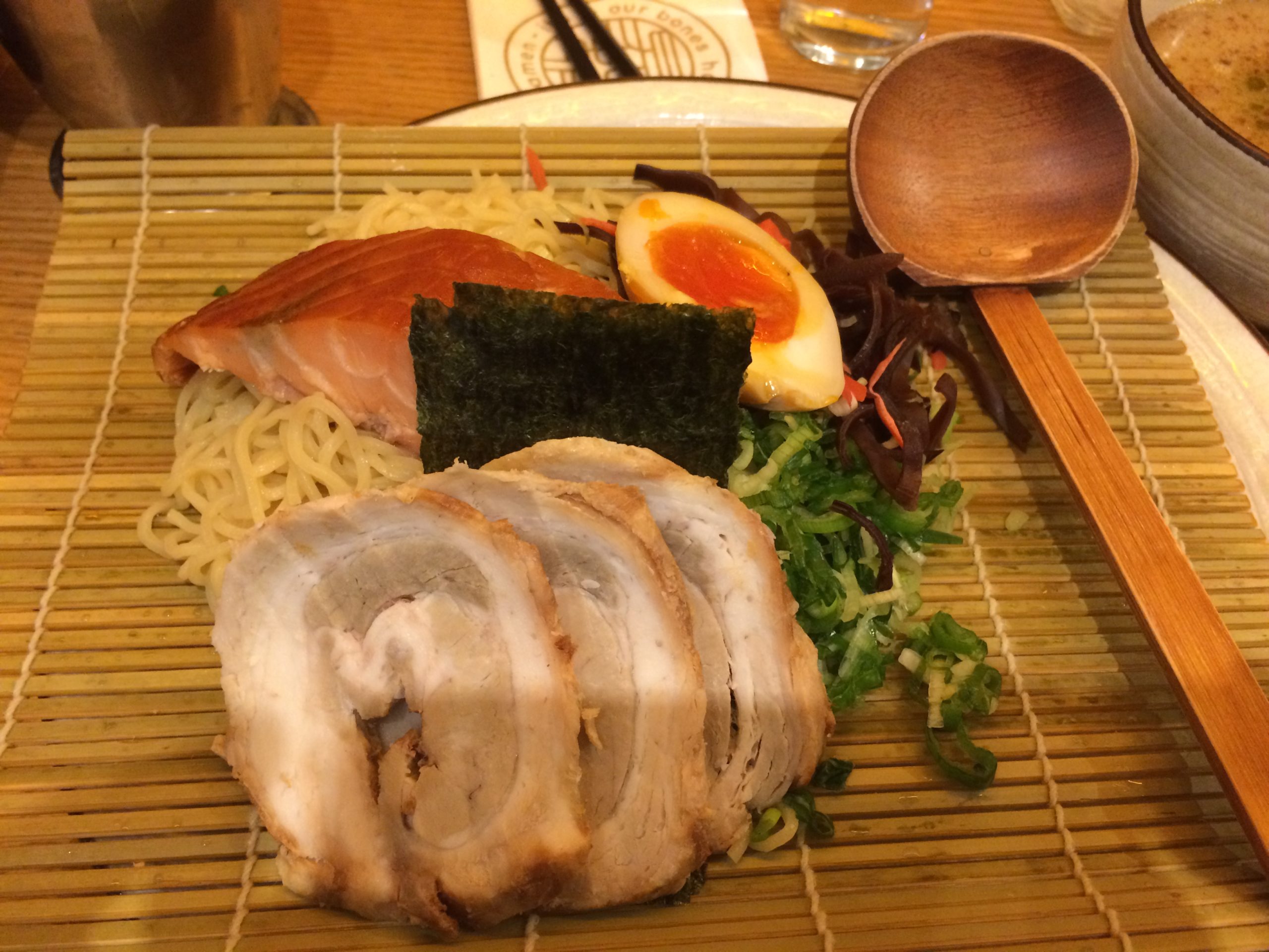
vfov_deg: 48.2
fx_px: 1063
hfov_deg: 61.7
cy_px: 476
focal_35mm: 29
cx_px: 634
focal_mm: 4.15
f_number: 2.2
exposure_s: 1/30
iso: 250
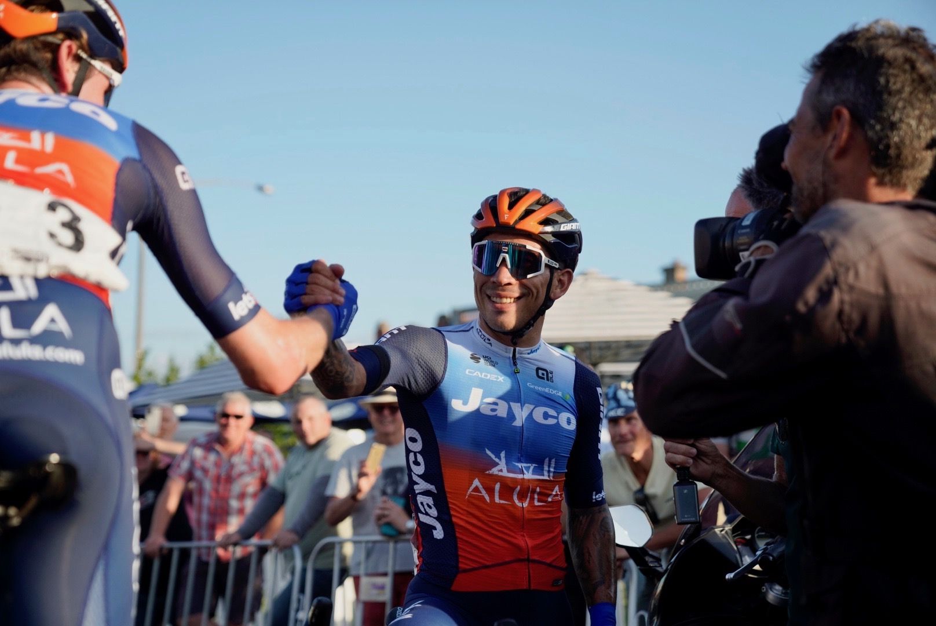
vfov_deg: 23.4
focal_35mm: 58
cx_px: 468
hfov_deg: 34.5
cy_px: 313
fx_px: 1509
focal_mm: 58
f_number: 2.8
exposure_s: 1/2000
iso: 250
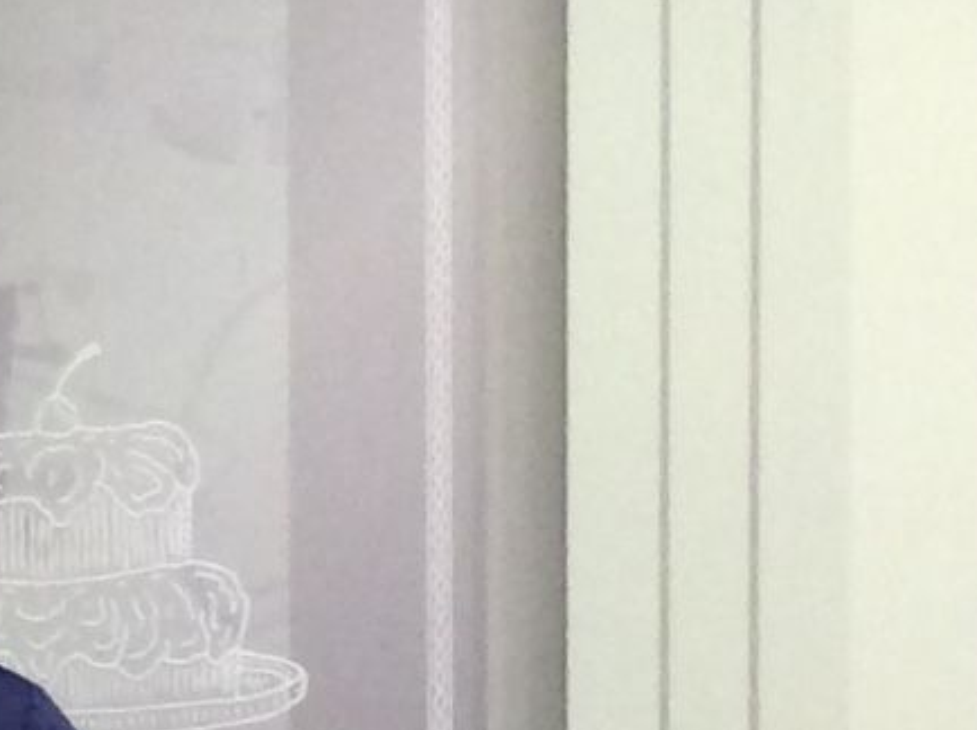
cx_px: -322
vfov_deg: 7.7
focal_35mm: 191
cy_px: -137
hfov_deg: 10.1
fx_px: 5382
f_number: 2.4
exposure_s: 1/25
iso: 125
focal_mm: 3.3
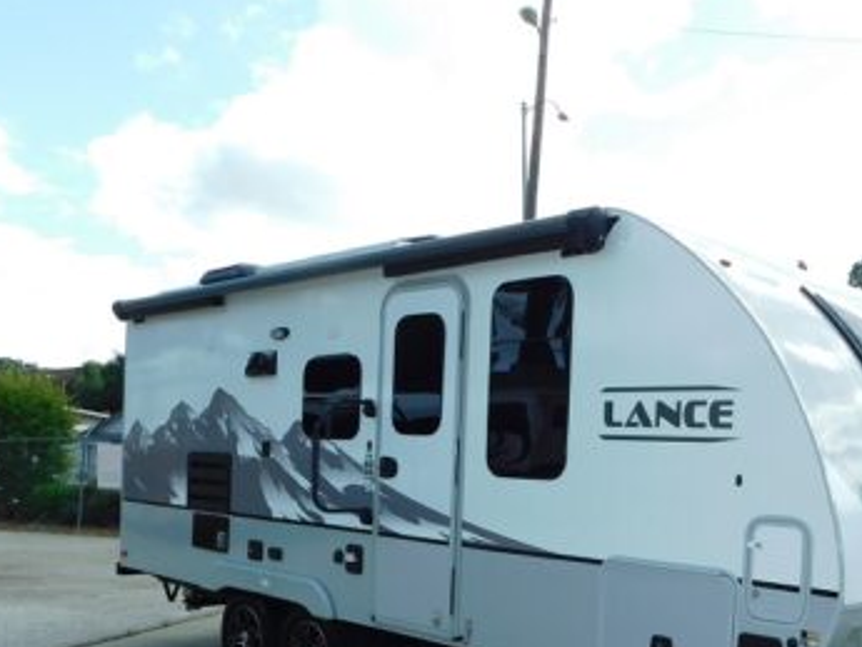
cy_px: 497
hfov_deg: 46.2
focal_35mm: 40
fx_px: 996
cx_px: 557
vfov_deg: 35.1
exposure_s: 1/800
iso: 125
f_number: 3
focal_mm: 4
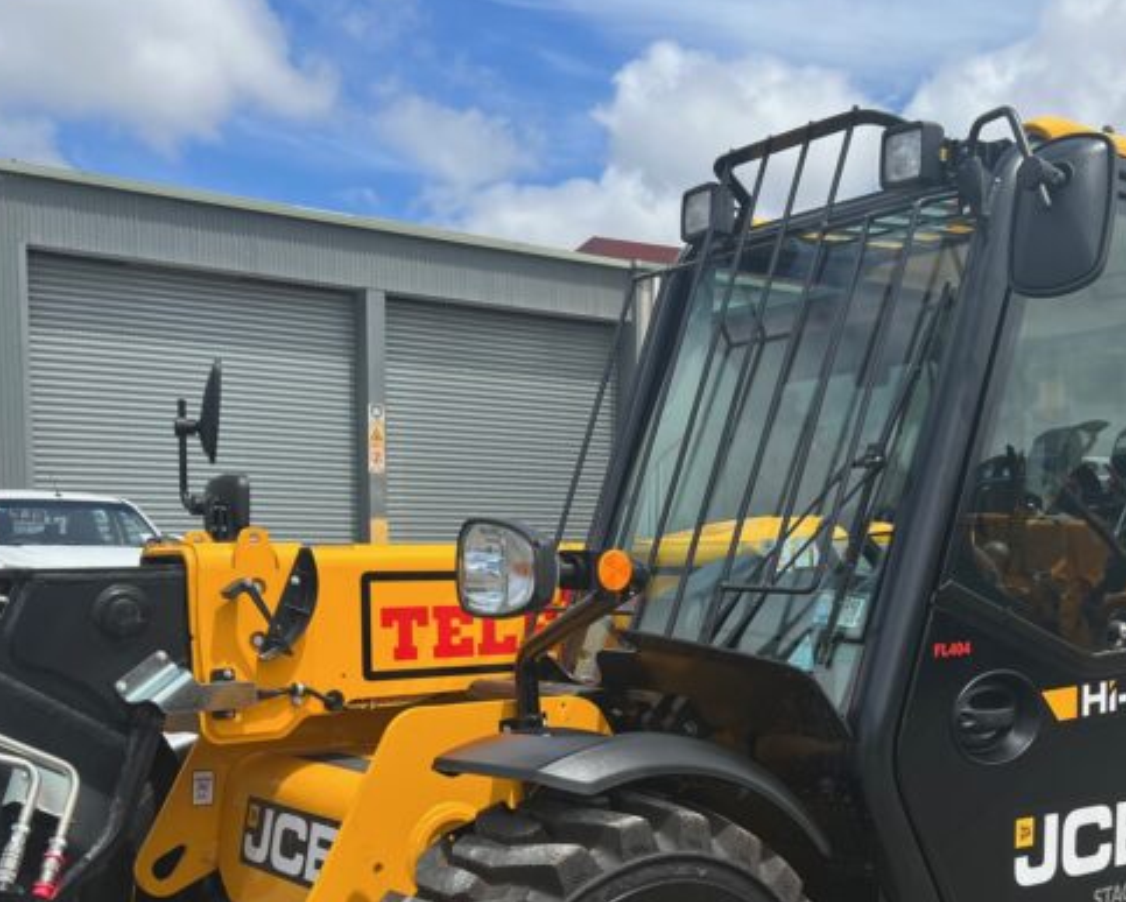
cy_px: 671
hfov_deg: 43.8
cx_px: 566
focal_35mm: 42
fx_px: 1401
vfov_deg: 35.0
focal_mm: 5.7
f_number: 1.5
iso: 50
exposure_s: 1/3257
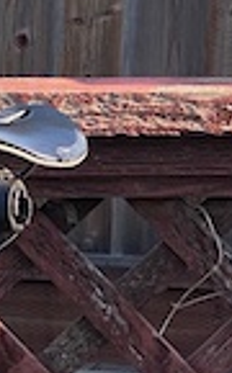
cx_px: -400
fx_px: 3101
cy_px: 1019
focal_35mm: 305
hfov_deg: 4.2
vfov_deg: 6.4
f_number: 2
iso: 20
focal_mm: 6
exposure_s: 1/205
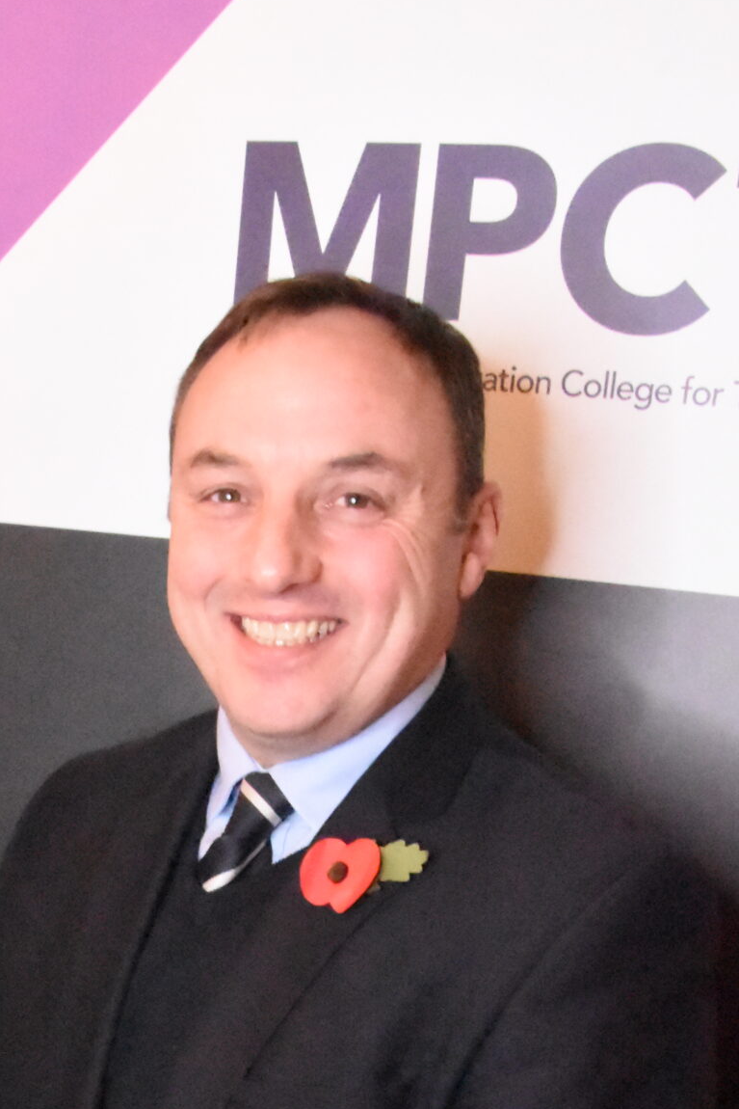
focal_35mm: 70
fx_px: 2158
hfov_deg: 19.2
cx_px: 143
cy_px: 1081
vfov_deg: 27.3
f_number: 14
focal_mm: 21
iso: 25600
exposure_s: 1/30
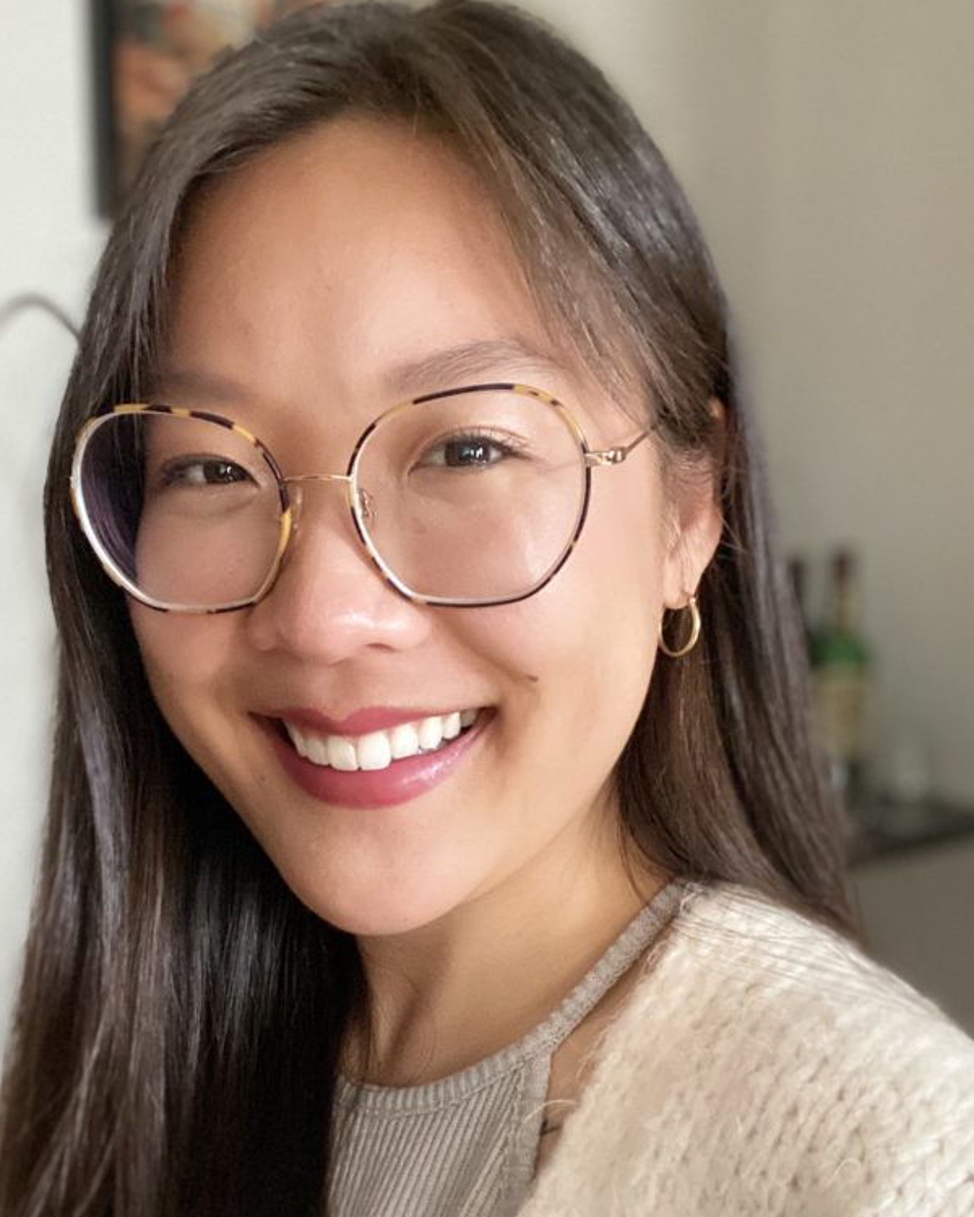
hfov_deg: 37.3
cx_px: 432
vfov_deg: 45.2
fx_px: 1441
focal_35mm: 40
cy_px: 800
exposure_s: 1/30
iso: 500
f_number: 2.2
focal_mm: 2.71
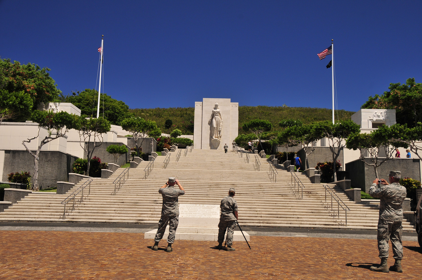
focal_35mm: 36
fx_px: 421
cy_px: 140
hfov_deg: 53.2
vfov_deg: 36.8
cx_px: 211
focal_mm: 24
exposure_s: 1/320
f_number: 9
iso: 320
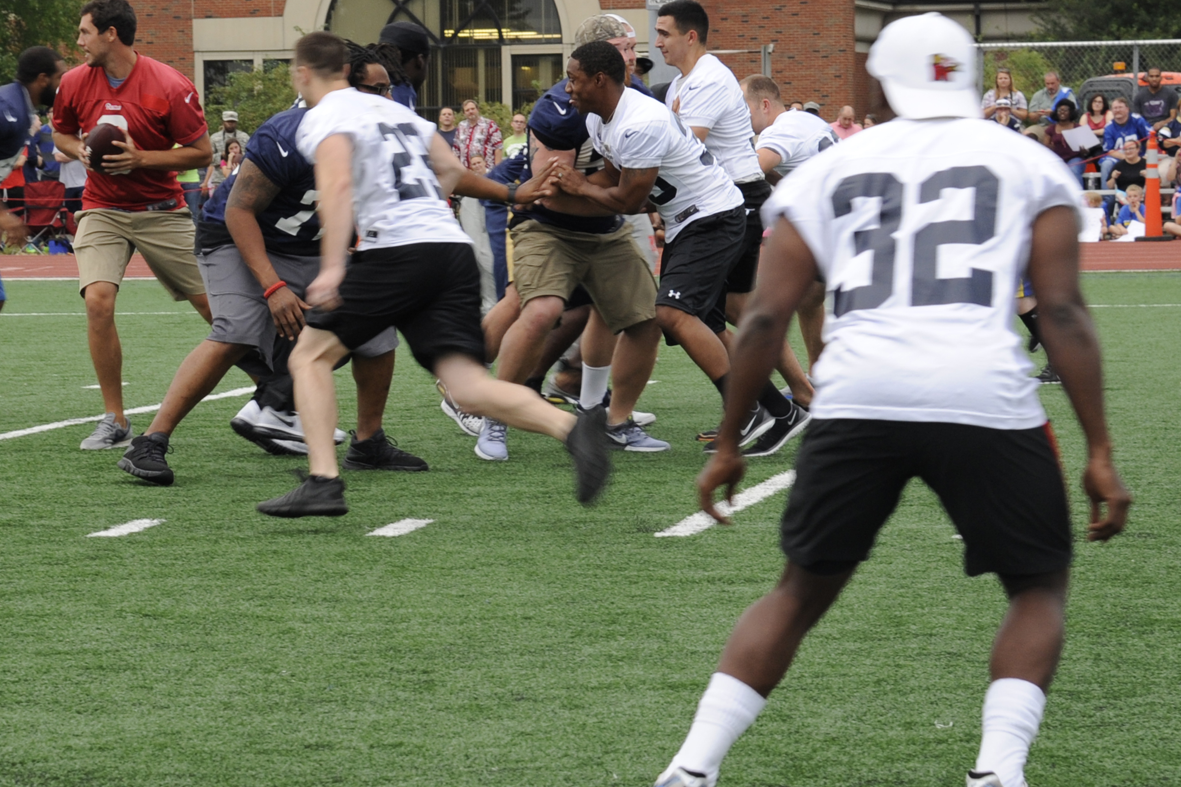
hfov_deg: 14.8
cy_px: 312
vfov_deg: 9.9
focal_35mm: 138
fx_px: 4527
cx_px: 195
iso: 800
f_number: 7.1
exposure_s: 1/125
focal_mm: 78
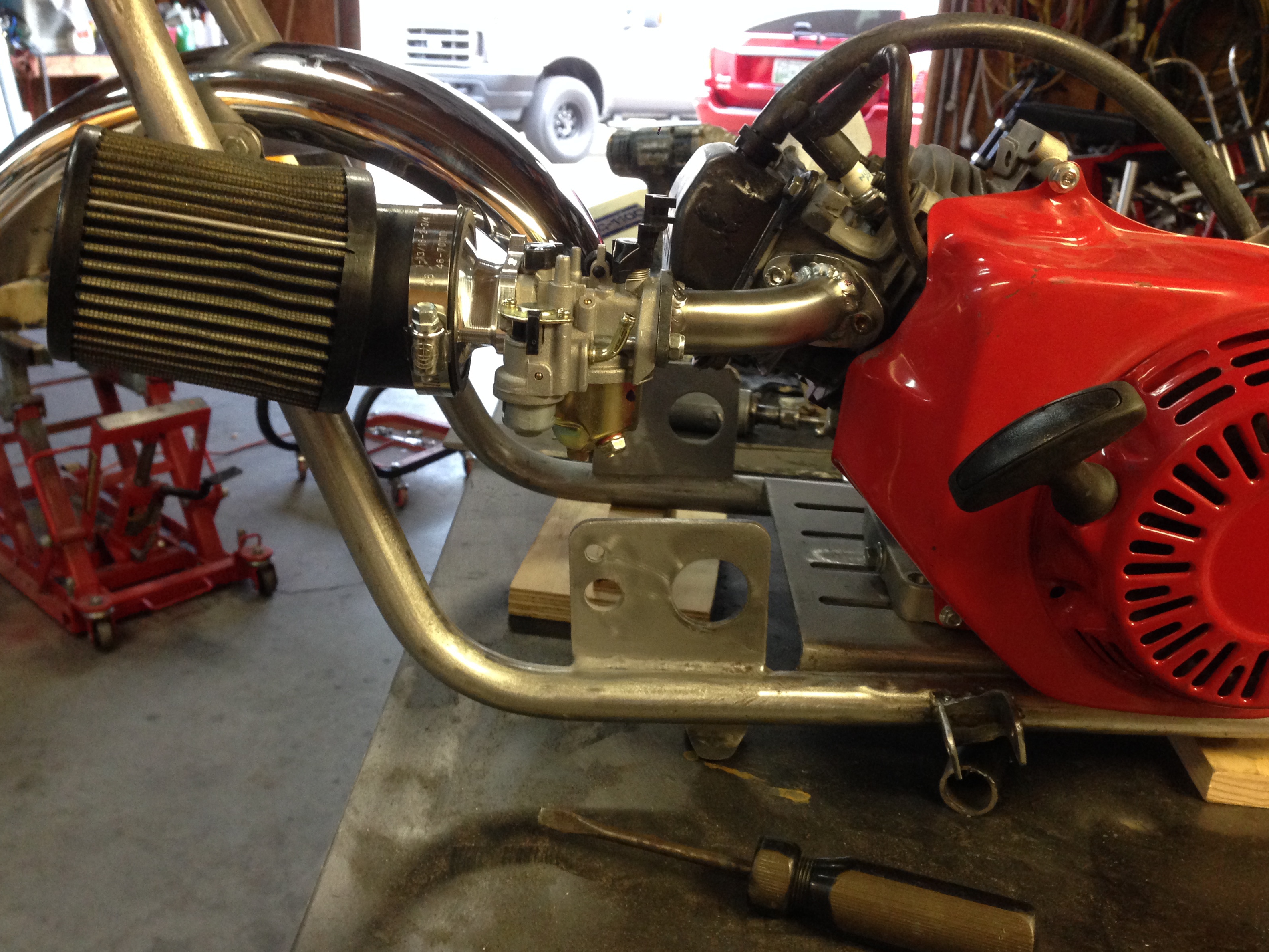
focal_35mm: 34
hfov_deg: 54.0
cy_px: 483
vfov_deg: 41.8
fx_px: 1246
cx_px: 626
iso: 200
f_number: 2.4
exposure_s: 1/20
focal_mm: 4.12
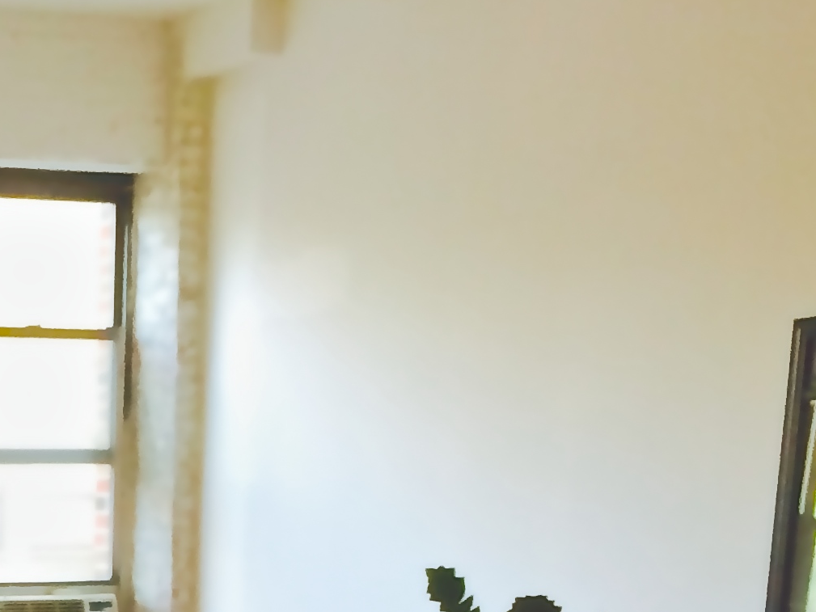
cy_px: 966
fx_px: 2287
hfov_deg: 19.0
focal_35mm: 97
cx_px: -179
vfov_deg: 14.1
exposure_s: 1/30
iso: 100
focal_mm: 4.12
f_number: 2.2
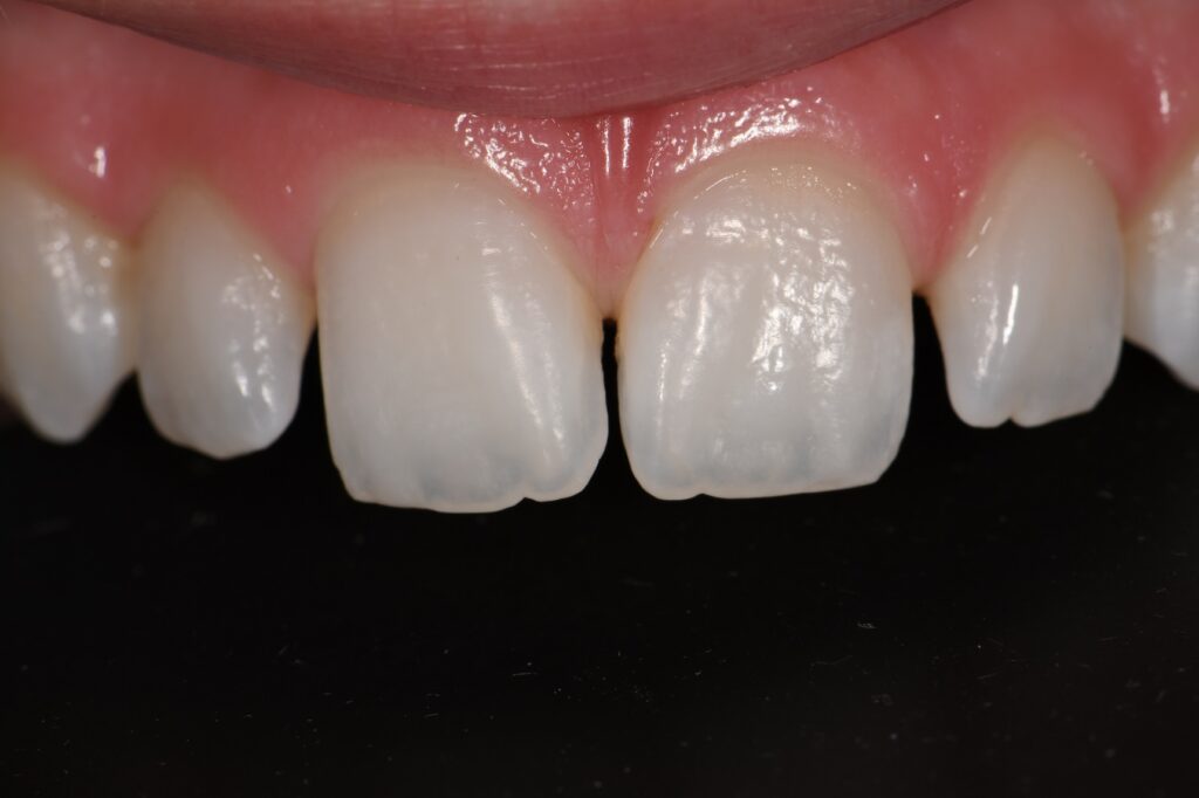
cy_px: 399
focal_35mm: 126
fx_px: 4195
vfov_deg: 10.9
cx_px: 600
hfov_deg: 16.3
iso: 200
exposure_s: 1/160
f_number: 32
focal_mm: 105
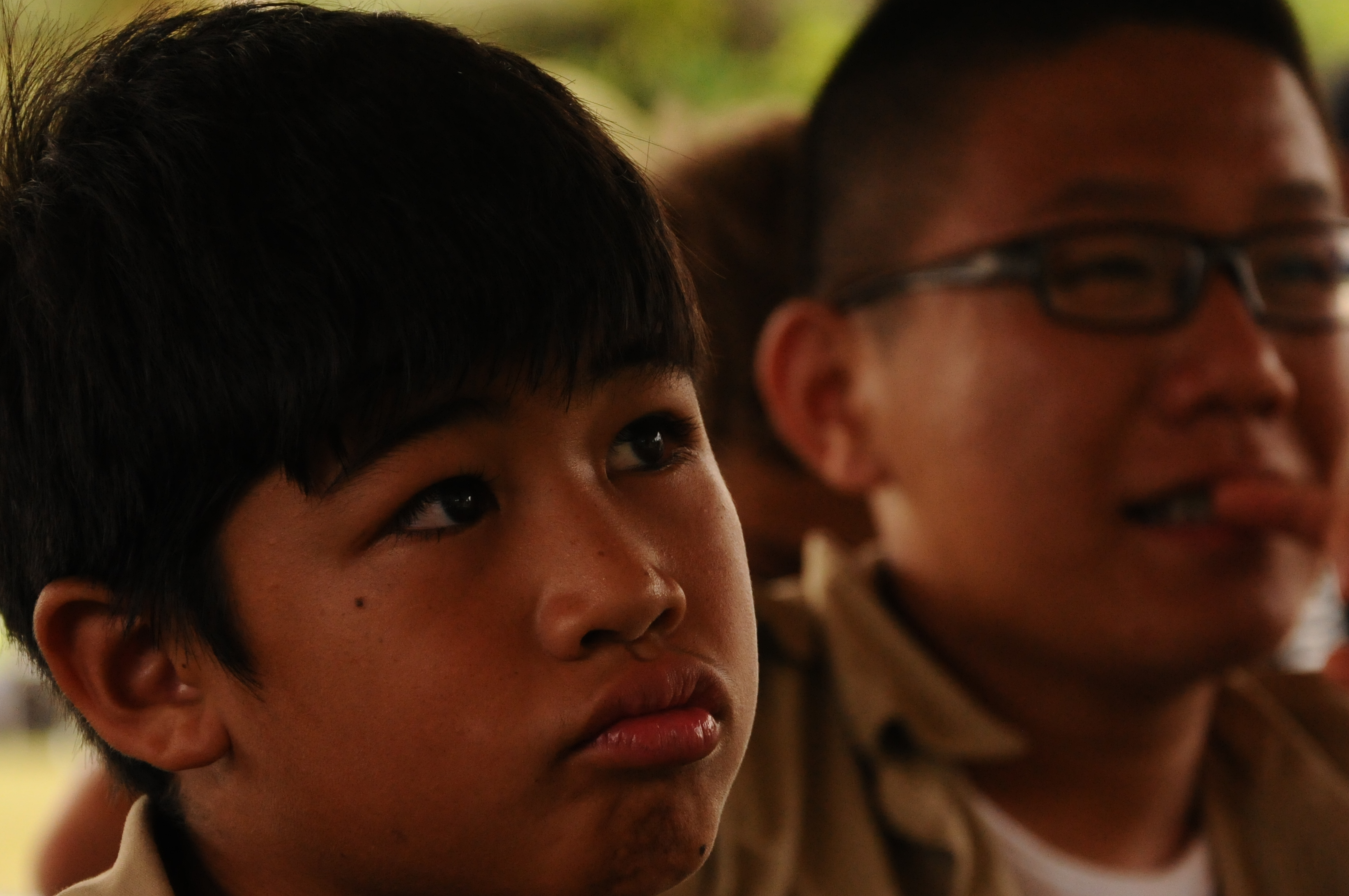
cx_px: 677
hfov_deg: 10.0
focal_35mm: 206
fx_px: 7697
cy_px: 554
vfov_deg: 6.7
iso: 1000
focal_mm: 105
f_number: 7.1
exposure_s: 1/400
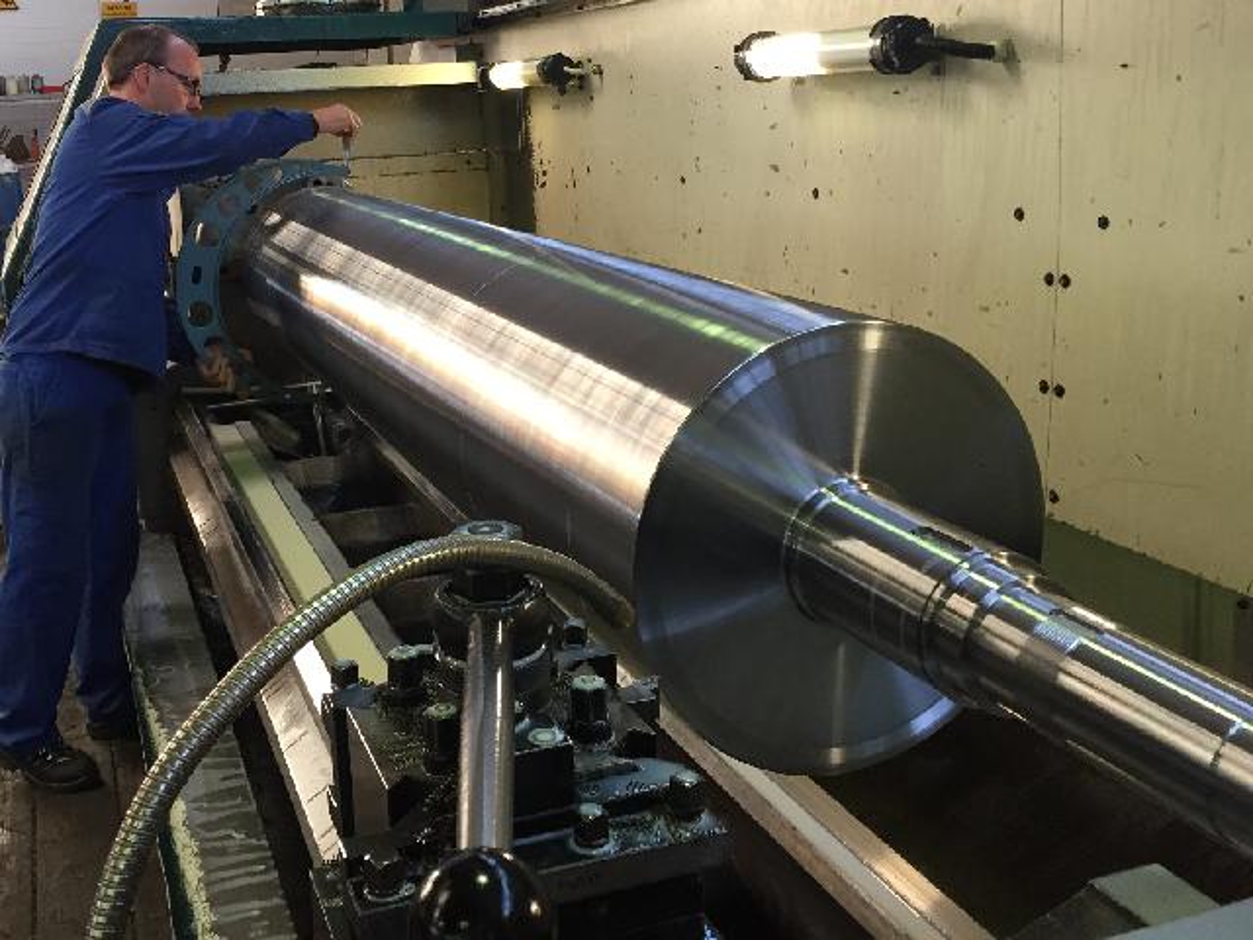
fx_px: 1050
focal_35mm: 29
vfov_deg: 48.2
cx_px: 626
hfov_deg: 61.7
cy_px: 470
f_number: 2.2
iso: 50
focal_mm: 4.15
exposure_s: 1/30
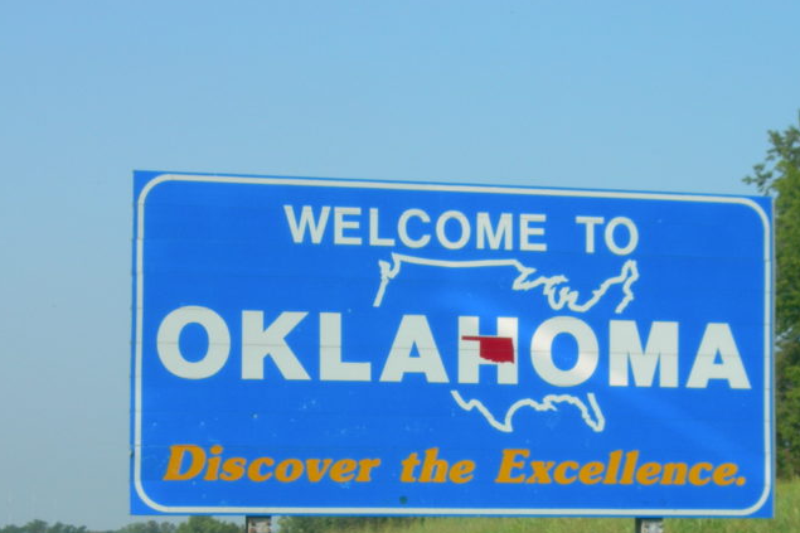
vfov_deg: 11.6
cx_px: 495
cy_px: 447
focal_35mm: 118
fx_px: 2621
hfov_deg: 17.3
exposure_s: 1/227
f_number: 6.3
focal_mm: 14.9
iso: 50
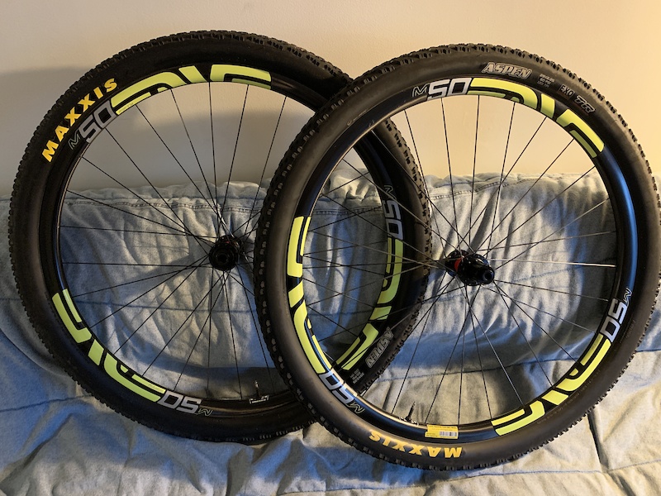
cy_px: 248
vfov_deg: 53.1
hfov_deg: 67.3
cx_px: 330
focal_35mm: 26
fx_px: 496
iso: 500
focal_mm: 4.25
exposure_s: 1/30
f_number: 1.8
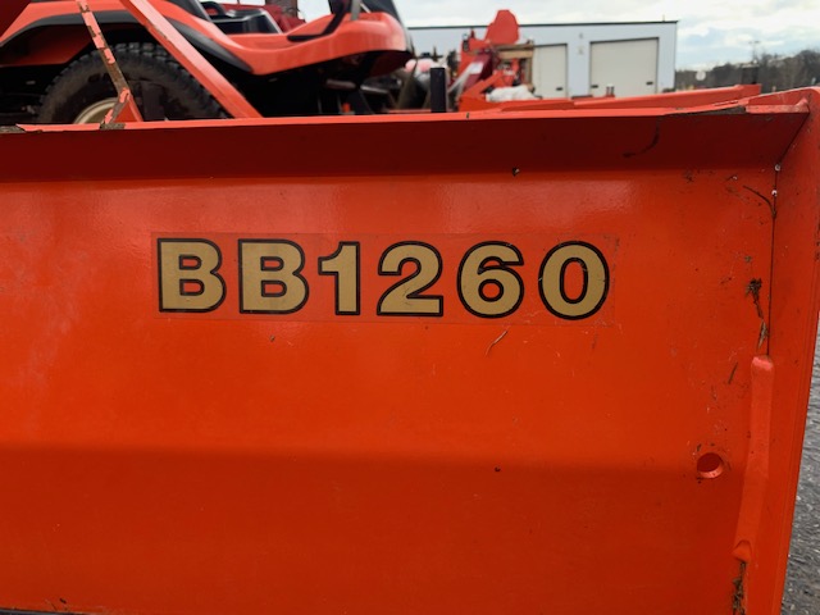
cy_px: 308
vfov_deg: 53.1
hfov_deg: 67.3
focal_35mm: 26
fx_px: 616
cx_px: 410
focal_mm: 4.25
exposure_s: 1/239
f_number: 1.8
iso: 25
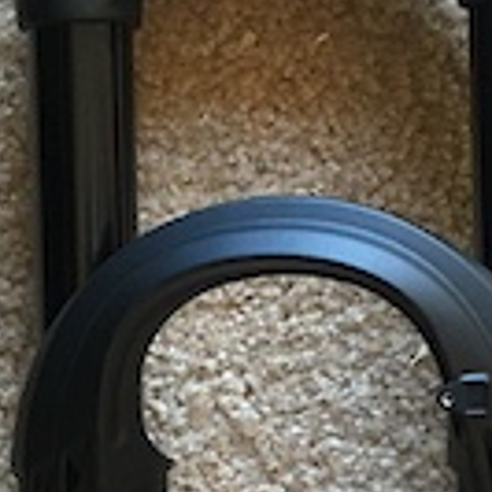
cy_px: 388
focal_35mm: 154
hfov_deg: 11.3
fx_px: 2476
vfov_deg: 11.3
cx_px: 322
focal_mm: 4.15
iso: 100
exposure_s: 1/30
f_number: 2.2
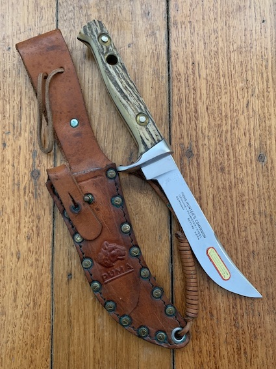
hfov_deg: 53.0
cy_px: 184
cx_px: 138
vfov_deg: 67.3
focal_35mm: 26
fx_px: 277
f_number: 1.8
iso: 320
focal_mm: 4.25
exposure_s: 1/60
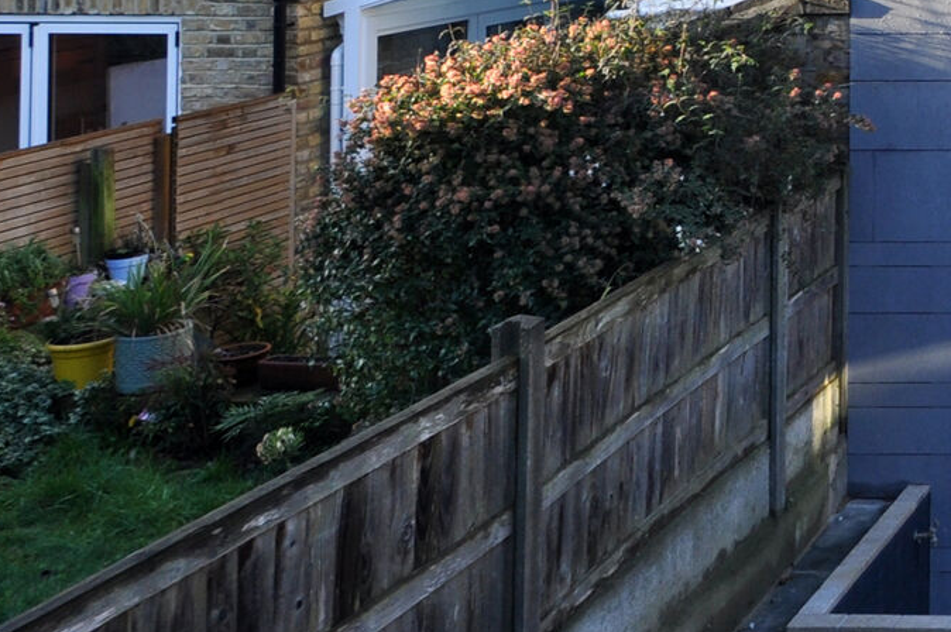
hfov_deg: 27.3
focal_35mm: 59
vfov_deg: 20.8
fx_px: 1551
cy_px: -212
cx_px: 1301
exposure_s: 1/125
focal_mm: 11
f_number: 5.6
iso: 200
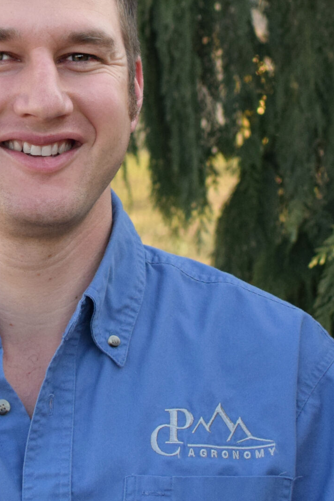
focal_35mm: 125
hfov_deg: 10.9
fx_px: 1742
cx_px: 56
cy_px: 262
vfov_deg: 16.4
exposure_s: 1/2500
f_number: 3.2
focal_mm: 35
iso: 640
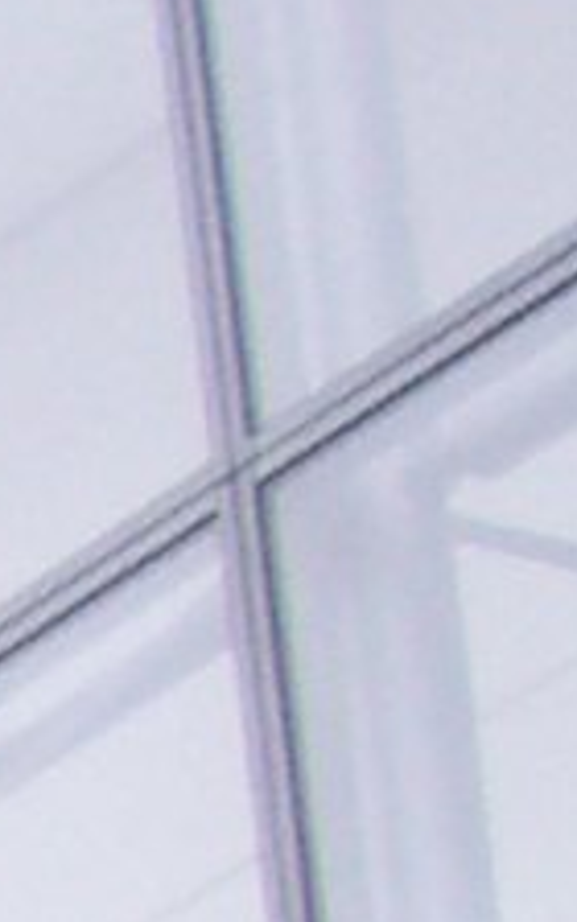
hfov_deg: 3.1
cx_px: -3289
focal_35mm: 371
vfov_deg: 5.2
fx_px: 9334
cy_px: 3318
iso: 80
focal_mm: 5.6
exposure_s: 1/722
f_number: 2.7
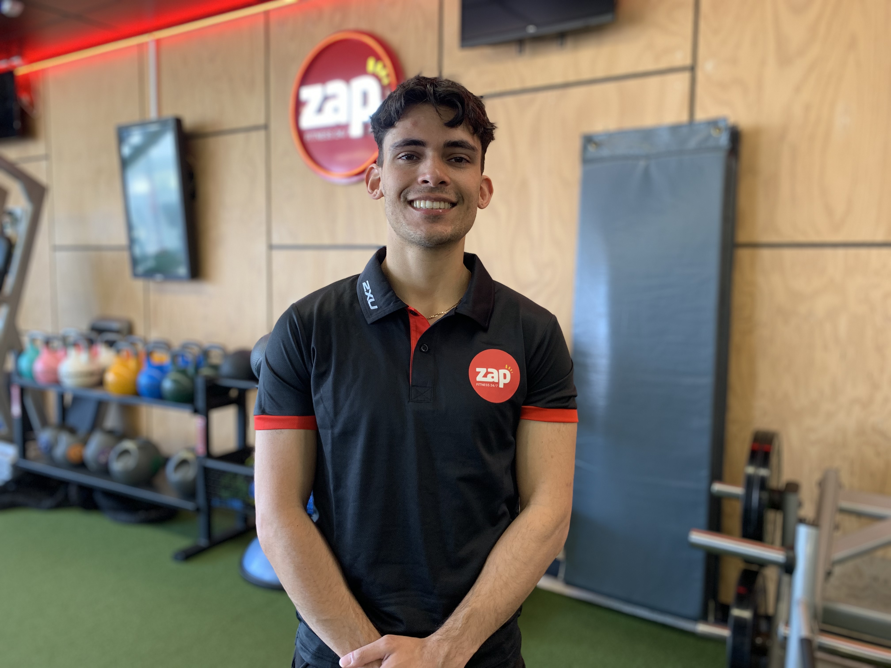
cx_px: 446
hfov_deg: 67.3
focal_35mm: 26
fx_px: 669
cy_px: 334
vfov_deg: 53.1
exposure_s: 1/61
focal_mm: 4.25
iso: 100
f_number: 1.8
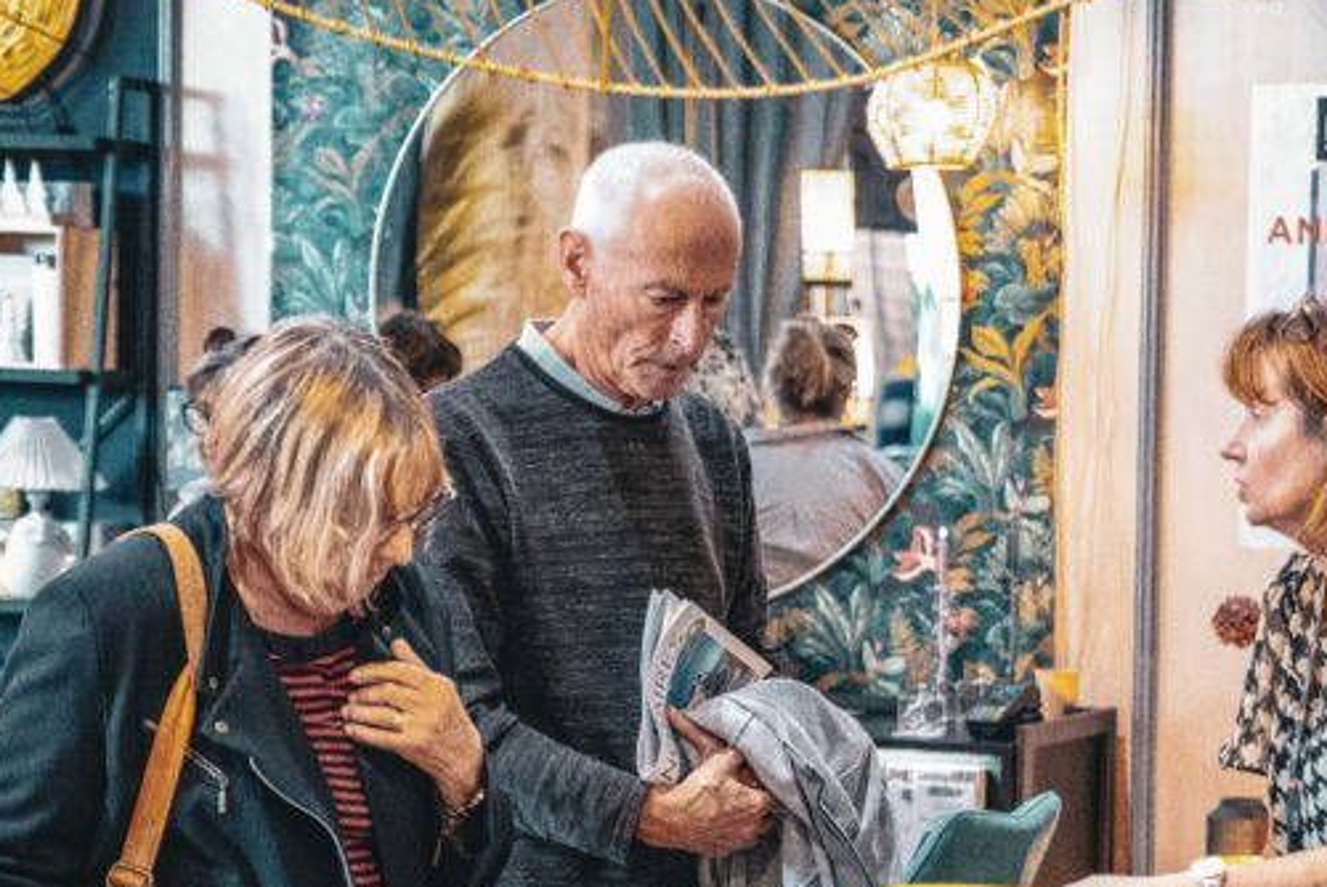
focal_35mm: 133
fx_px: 4905
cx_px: 881
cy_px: 708
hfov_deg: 15.4
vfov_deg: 10.3
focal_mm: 65
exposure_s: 1/50
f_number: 4
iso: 3200
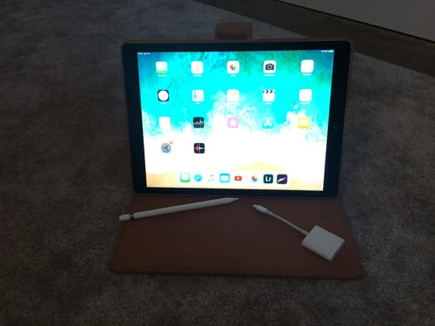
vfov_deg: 48.2
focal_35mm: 29
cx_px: 218
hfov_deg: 61.7
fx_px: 364
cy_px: 163
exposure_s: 1/17
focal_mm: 4.15
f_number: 2.2
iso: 50
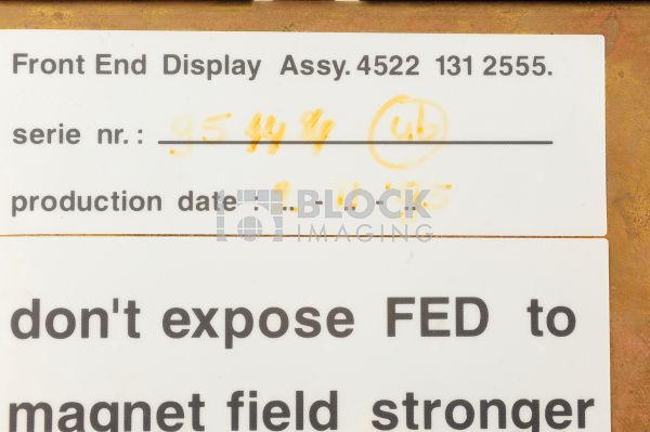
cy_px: 216
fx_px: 902
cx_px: 325
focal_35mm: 50
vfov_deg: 26.9
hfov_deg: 39.6
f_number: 11
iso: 1600
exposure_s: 1/125
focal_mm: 50
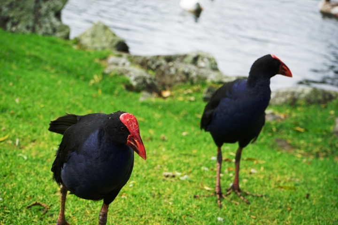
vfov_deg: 19.5
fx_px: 657
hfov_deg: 28.8
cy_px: 112
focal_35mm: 70
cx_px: 169
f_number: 8
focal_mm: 70
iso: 100
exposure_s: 1/100
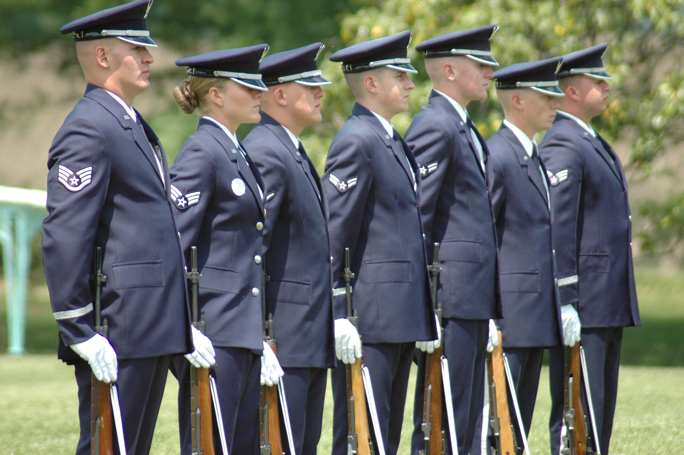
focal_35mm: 472
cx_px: 347
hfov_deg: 4.4
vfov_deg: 2.9
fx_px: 8960
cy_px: 225
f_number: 6
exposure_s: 1/640
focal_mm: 300
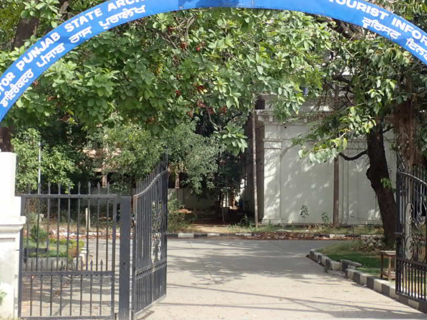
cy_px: 134
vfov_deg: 21.9
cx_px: 243
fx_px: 826
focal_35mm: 67
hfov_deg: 28.9
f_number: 4
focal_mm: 7.86
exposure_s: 1/250
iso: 100
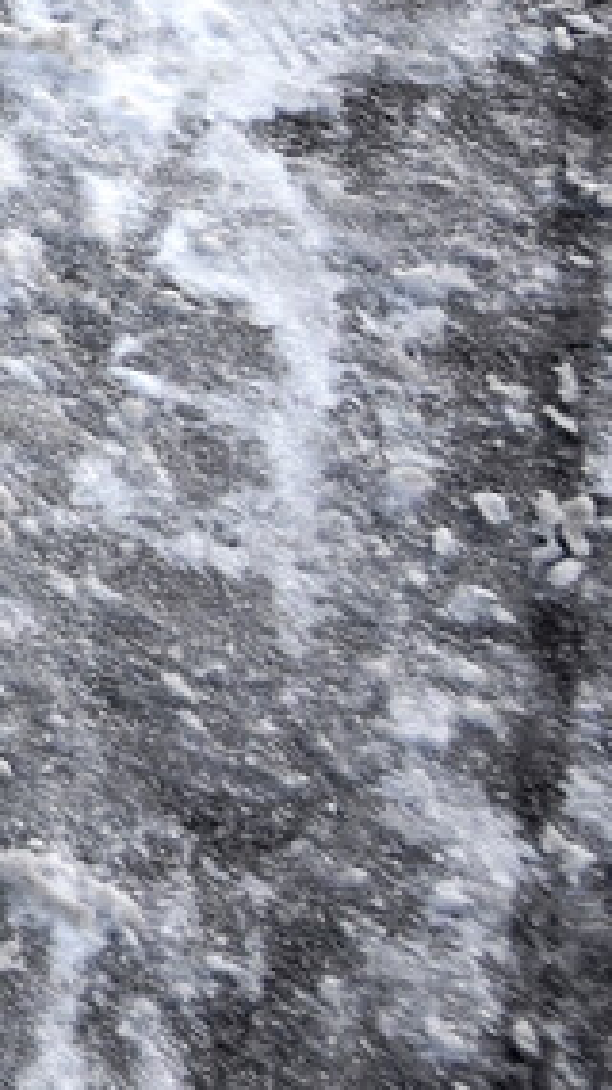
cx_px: -2326
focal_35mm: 141
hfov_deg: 6.1
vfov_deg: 14.1
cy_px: -614
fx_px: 4074
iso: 4000
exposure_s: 1/1000
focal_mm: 24
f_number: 6.3
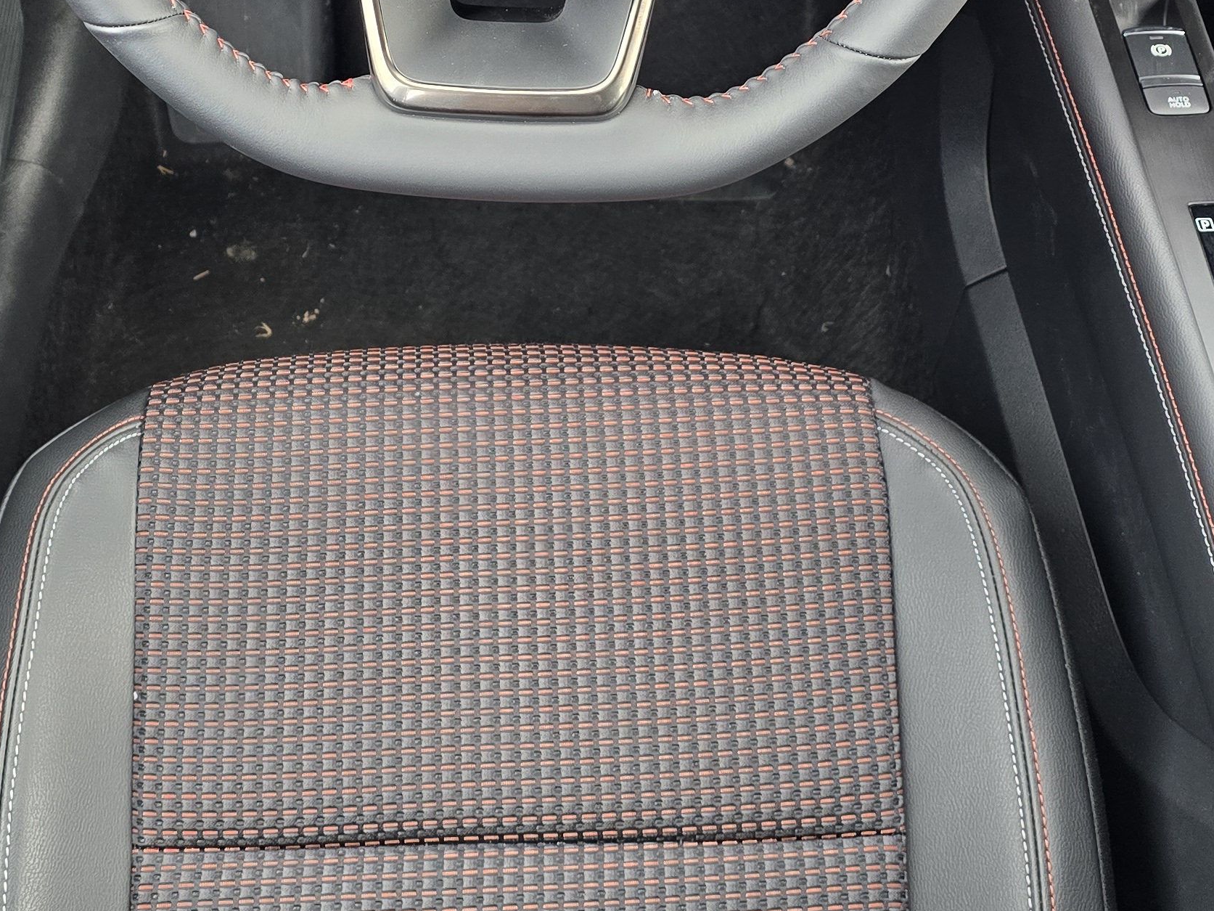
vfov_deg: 25.9
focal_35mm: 55
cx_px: 565
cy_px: 131
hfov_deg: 34.9
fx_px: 1929
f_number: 1.7
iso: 160
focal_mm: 6.3
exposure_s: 1/180
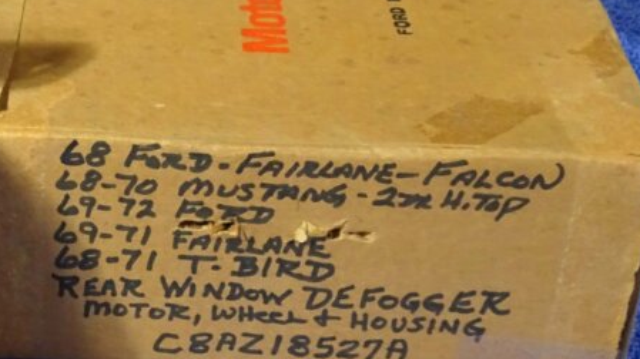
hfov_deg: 22.1
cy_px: 132
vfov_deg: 13.1
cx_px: -31
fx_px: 1560
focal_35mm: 92
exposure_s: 1/13
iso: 800
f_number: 4
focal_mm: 6.37
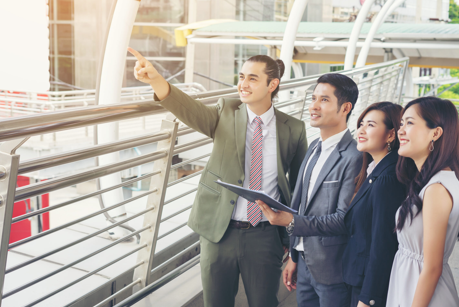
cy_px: 155
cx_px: 250
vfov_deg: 23.8
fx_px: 727
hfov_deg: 35.0
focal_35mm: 57
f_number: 4.5
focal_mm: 50
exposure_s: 1/200
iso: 500
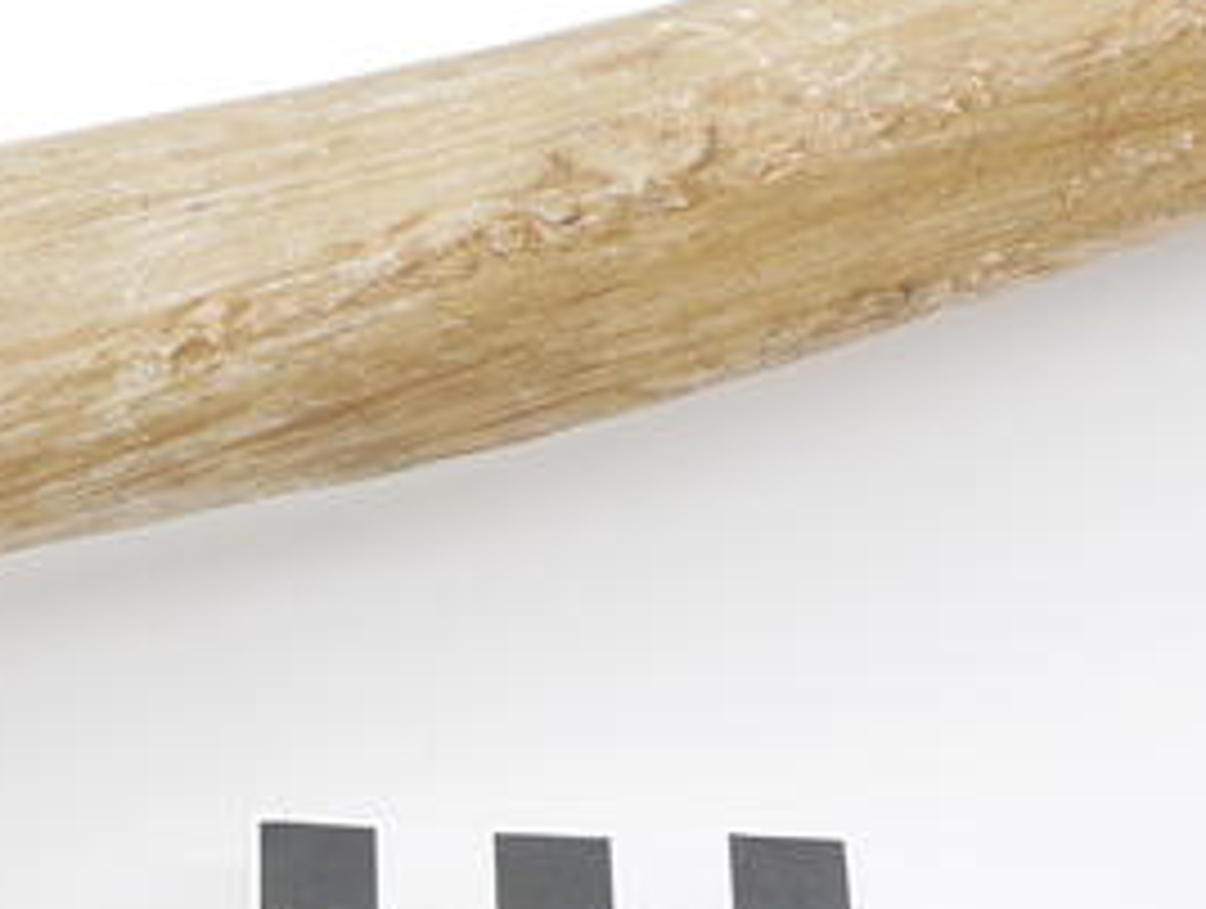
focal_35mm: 152
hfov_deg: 12.9
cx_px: 148
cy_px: 412
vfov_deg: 9.8
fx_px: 5305
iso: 200
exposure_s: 1/60
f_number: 7.1
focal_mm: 17
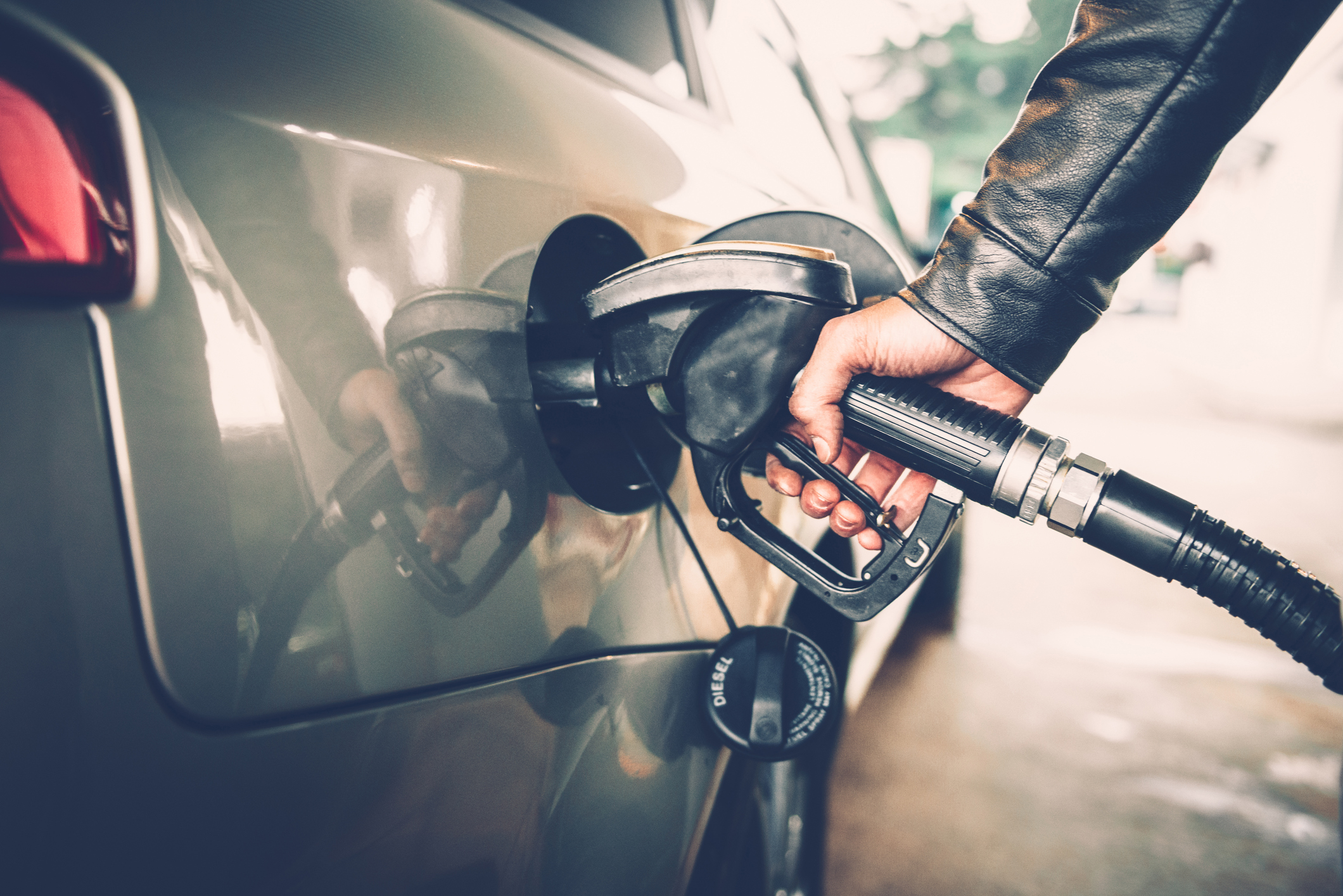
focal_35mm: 35
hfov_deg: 54.4
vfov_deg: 37.9
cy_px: 448
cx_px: 672
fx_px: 1306
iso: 1000
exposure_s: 1/60
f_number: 2.8
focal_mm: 35
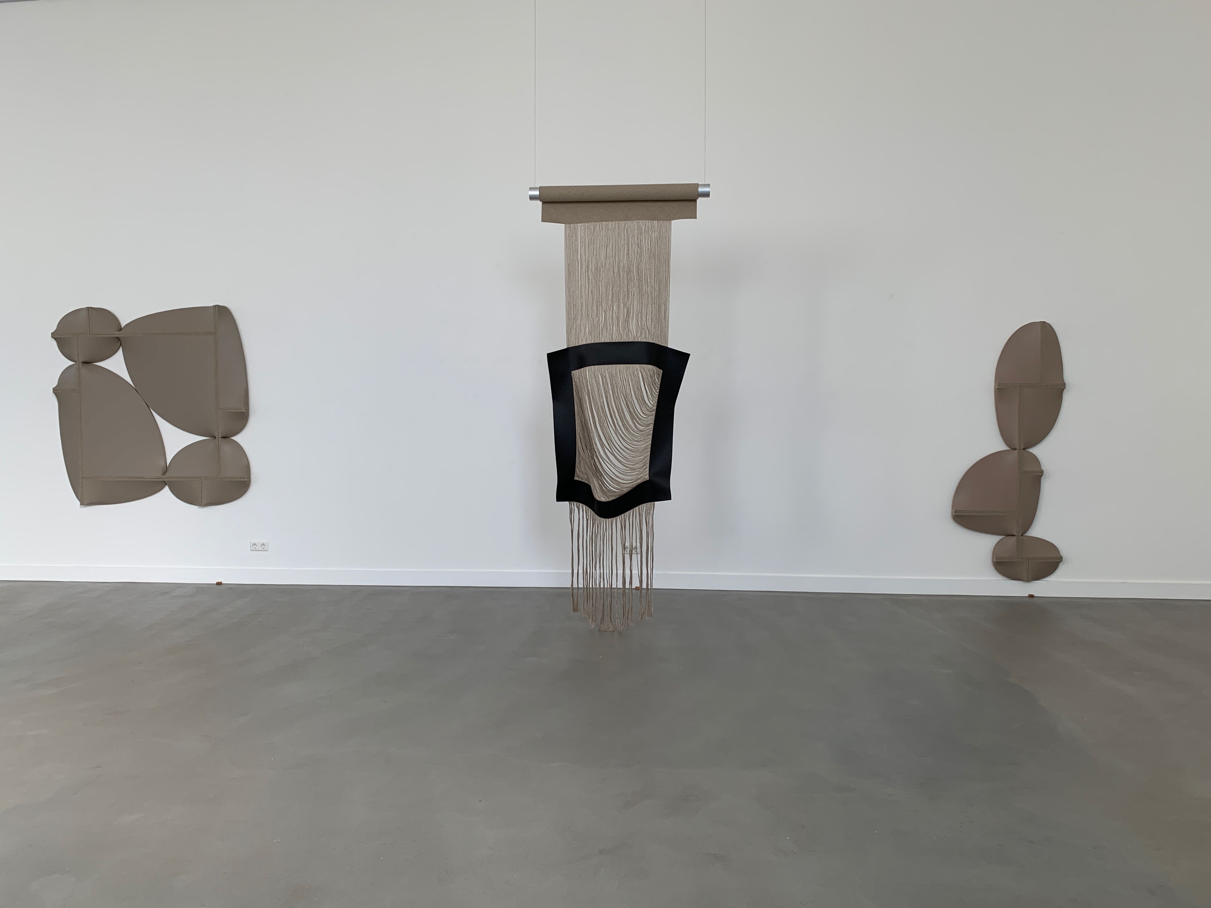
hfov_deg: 67.3
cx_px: 606
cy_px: 454
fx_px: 910
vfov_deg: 53.1
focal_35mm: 26
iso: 25
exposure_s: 1/122
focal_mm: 4.25
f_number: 1.8
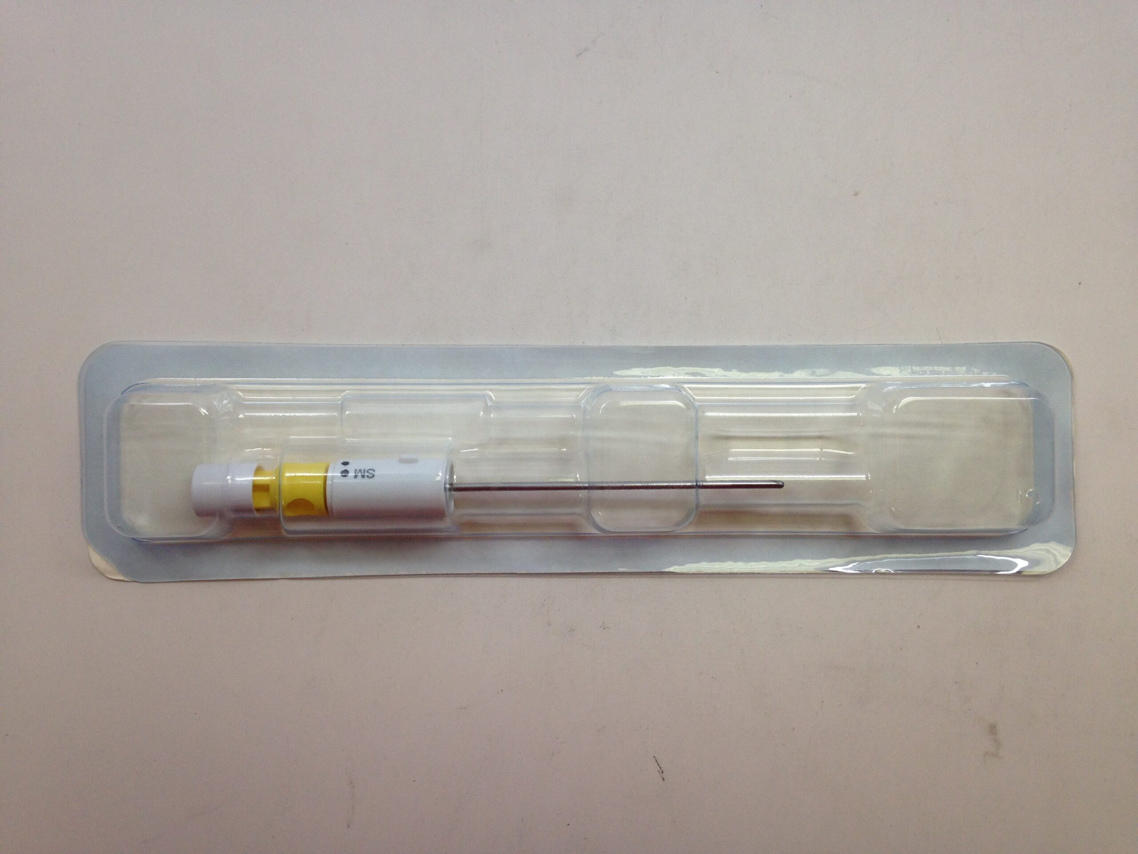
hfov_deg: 55.4
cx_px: 569
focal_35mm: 33
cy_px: 427
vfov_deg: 42.9
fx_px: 1085
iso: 64
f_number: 2.4
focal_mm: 4.12
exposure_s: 1/60
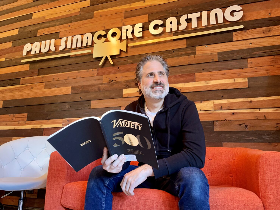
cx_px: 142
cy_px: 108
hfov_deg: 65.3
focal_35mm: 27
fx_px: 218
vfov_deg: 51.3
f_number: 1.6
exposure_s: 1/50
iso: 250
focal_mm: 5.1
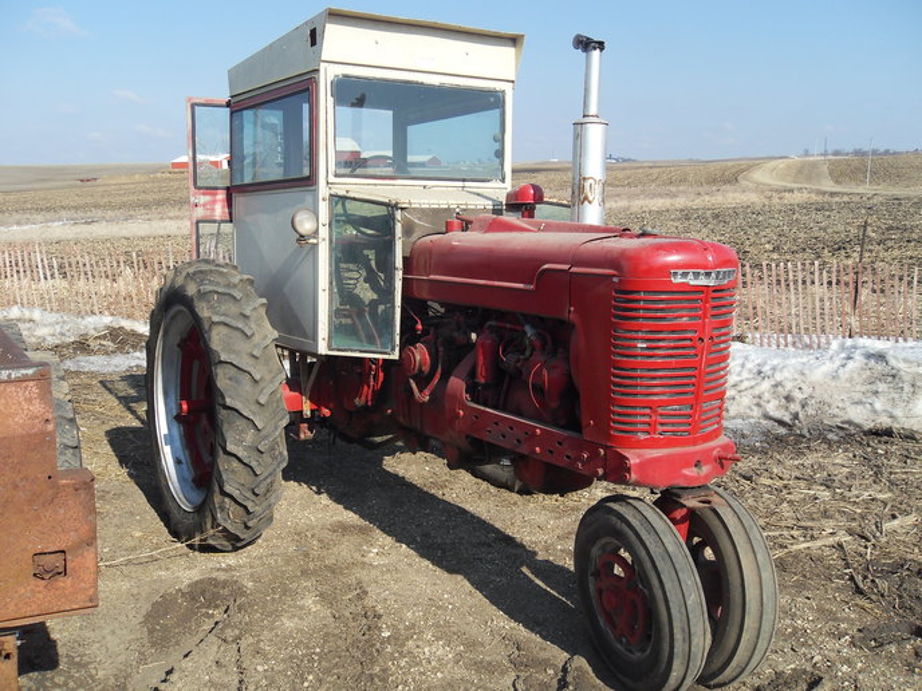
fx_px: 932
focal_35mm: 35
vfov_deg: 40.7
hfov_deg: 52.6
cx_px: 461
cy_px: 346
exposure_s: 1/180
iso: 80
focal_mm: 6.3
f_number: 8.2
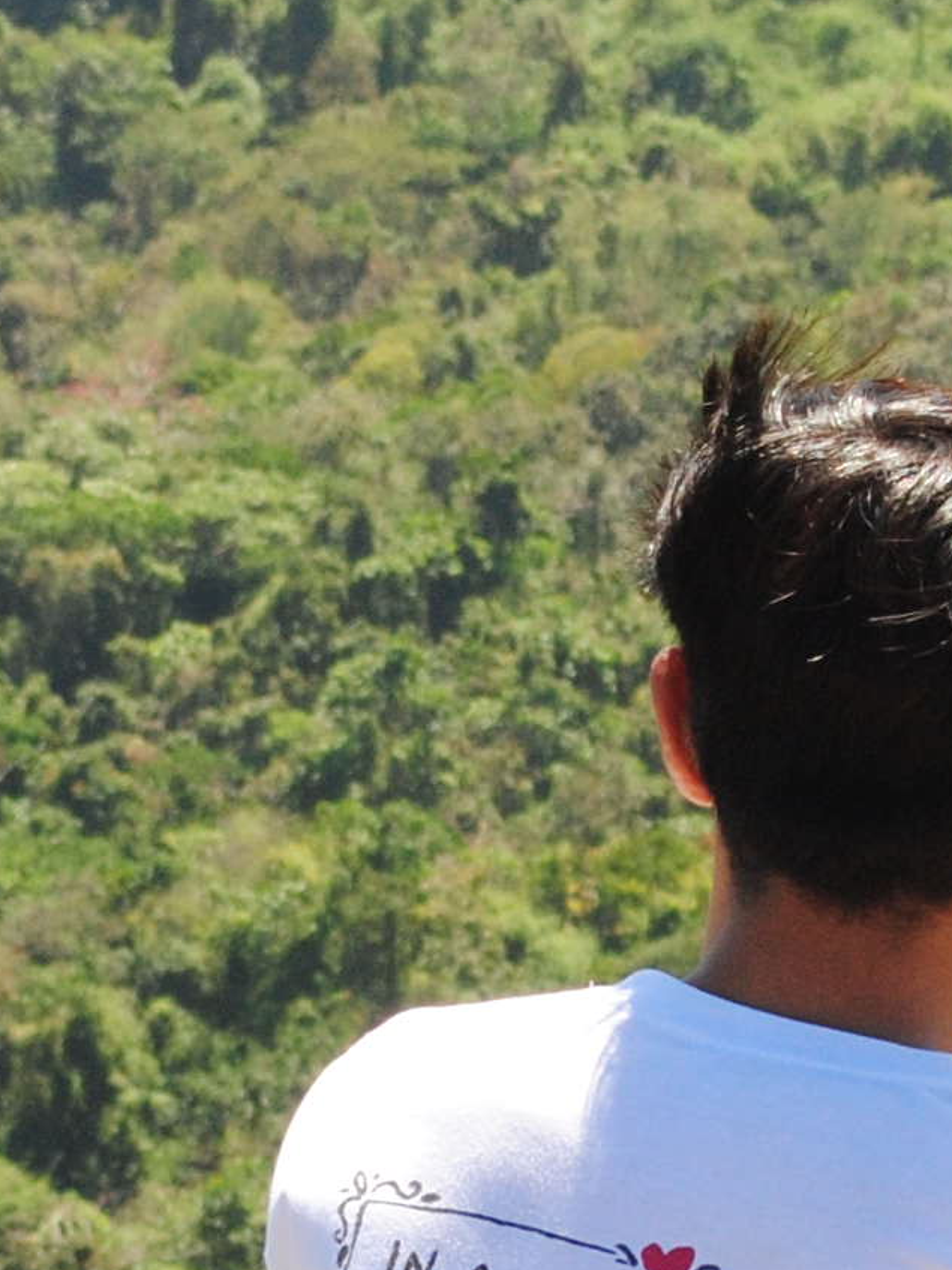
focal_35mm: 363
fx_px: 13322
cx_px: 493
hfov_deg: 4.1
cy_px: 1180
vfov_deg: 5.4
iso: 400
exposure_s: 1/320
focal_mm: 55
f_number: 9
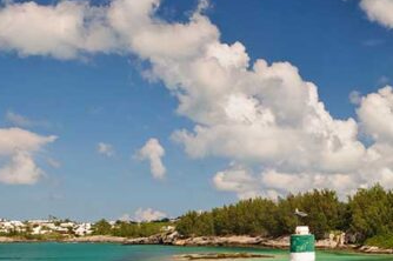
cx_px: 348
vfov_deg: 21.8
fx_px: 676
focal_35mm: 62
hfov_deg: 31.0
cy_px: 168
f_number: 10
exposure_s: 1/320
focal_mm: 18
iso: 320
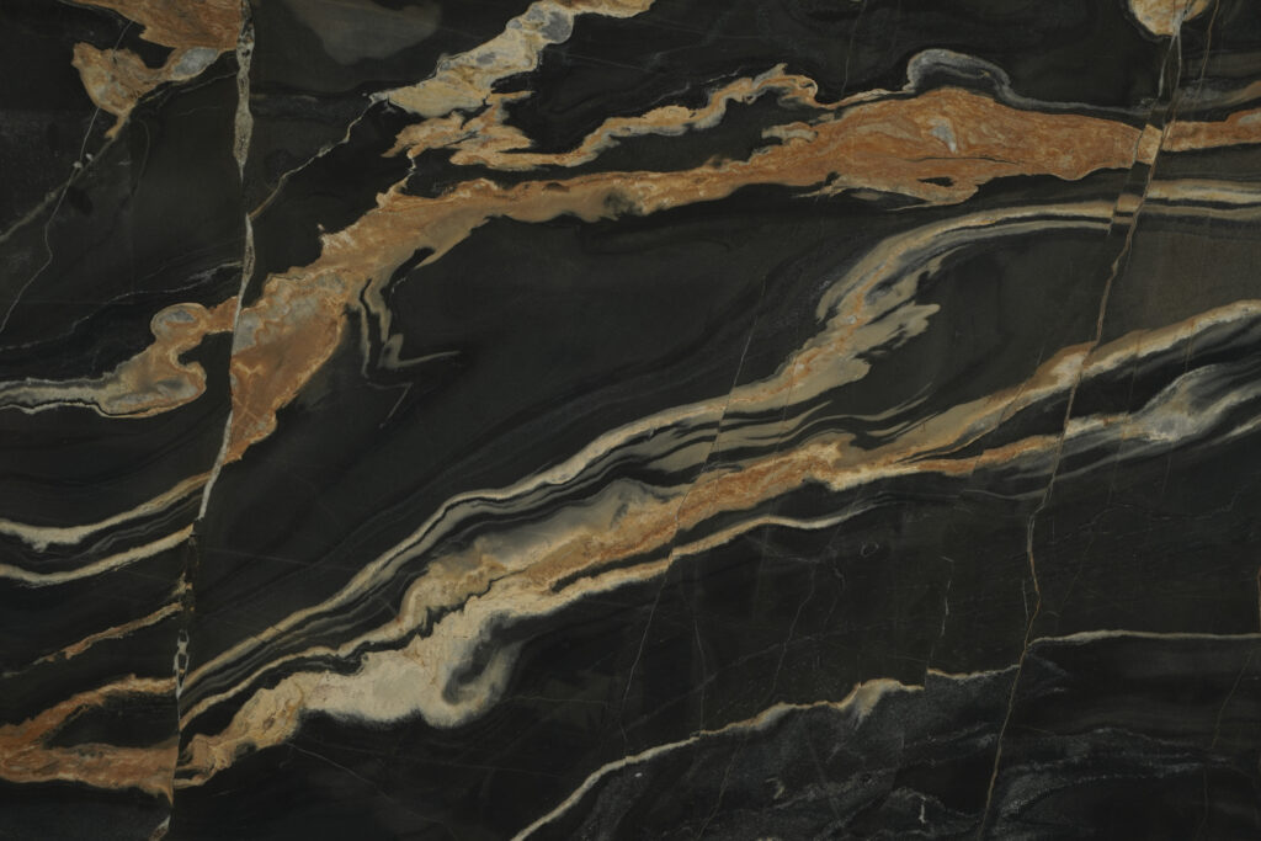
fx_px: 1226
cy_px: 420
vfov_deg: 37.9
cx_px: 630
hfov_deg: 54.4
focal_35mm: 35
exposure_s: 1/3
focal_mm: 35
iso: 320
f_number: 11
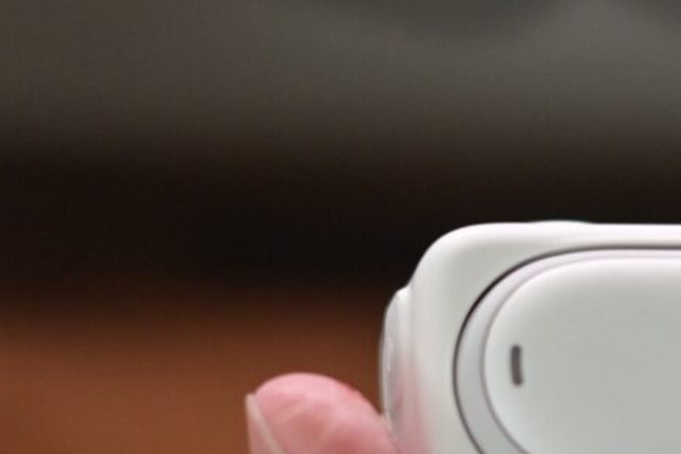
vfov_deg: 7.0
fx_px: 3671
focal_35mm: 194
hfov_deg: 10.5
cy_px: 573
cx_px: 727
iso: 1250
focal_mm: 40
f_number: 2
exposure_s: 1/800
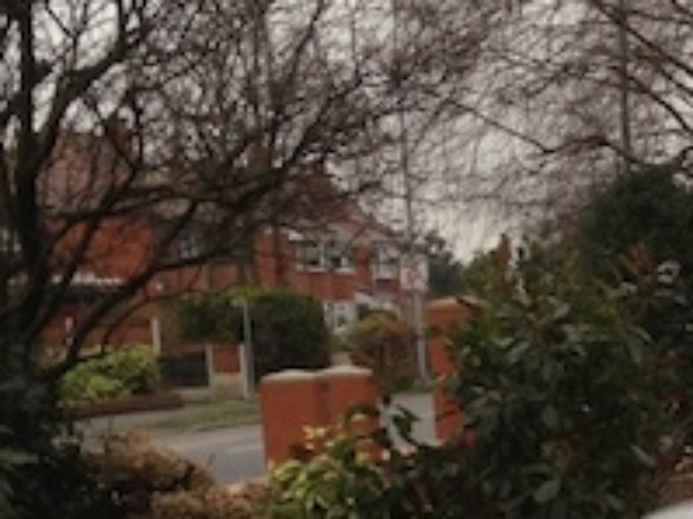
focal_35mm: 141
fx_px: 2821
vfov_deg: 10.1
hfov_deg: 13.6
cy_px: 812
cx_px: 867
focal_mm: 4.28
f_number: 2.4
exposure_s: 1/120
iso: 64
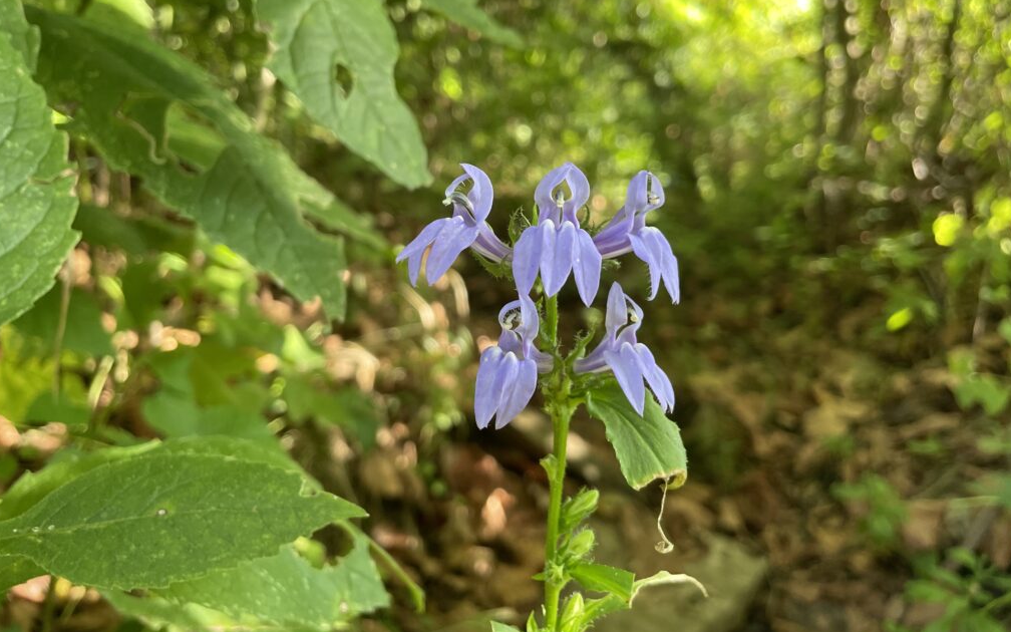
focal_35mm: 28
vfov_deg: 44.5
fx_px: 771
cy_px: 277
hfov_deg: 66.5
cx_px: 509
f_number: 1.6
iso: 125
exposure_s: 1/121
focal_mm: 4.2
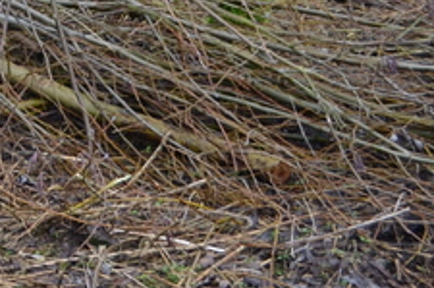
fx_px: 1480
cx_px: -451
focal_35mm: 123
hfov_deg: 13.9
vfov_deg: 10.5
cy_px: -201
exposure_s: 1/50
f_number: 3.5
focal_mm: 18
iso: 125
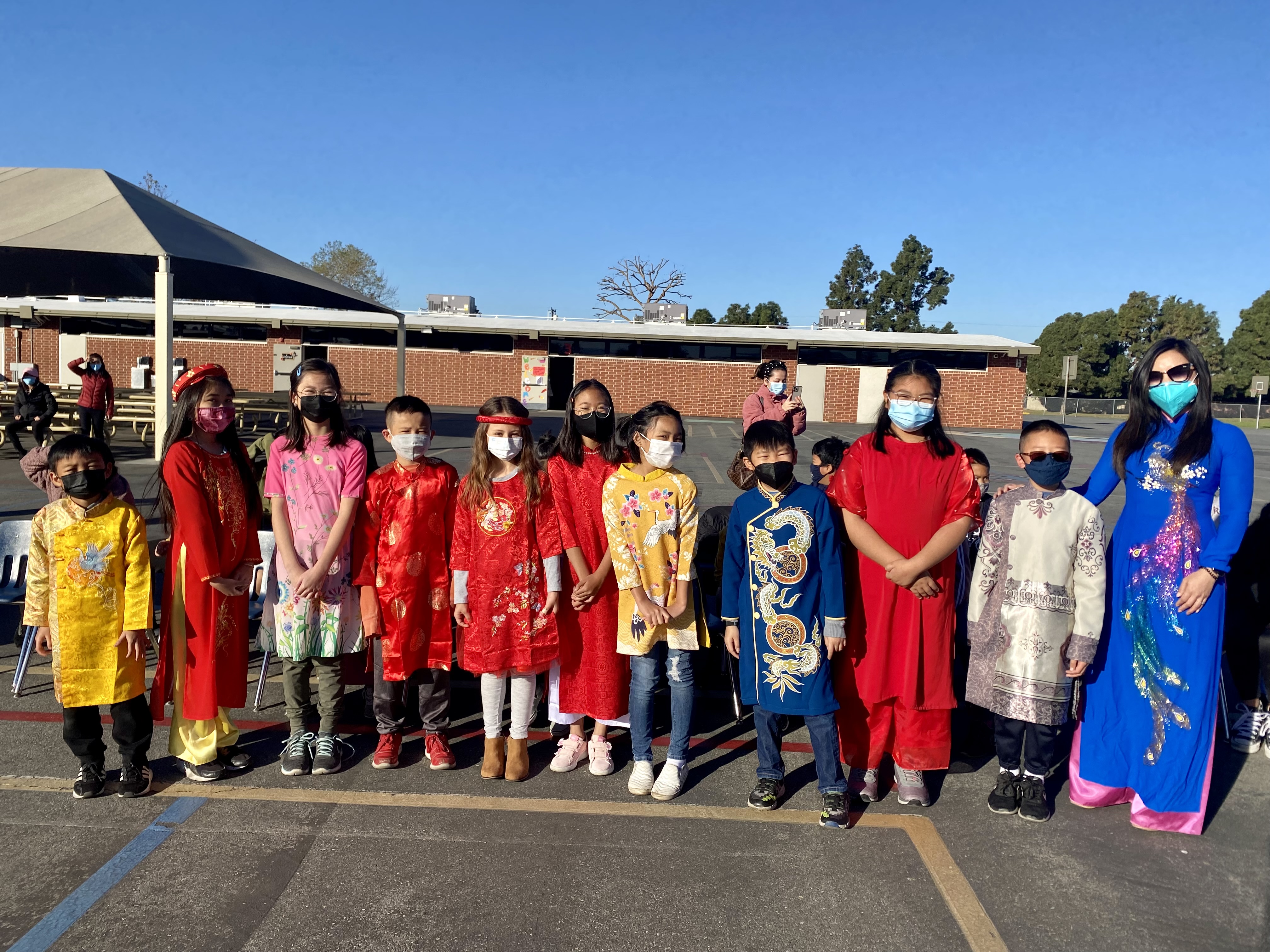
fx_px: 954
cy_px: 476
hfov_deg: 67.3
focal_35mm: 26
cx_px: 635
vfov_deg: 53.1
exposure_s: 1/2890
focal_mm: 4.25
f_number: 1.8
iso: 32
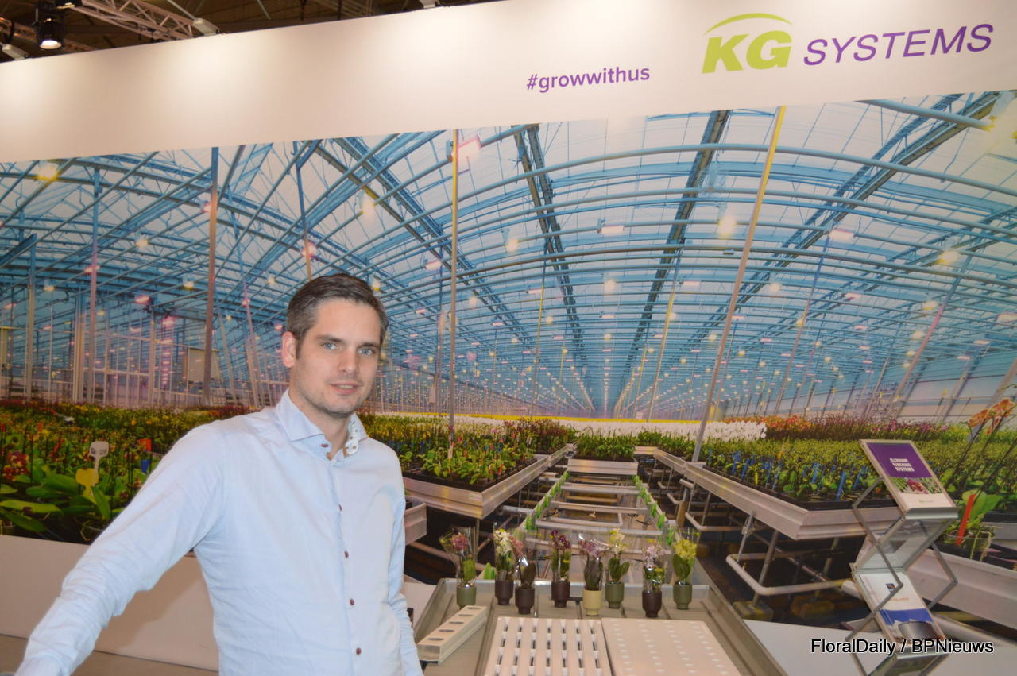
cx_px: 508
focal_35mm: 46
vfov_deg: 28.9
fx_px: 1312
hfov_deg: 42.4
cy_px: 338
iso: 900
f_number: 4.2
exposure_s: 1/200
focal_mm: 31
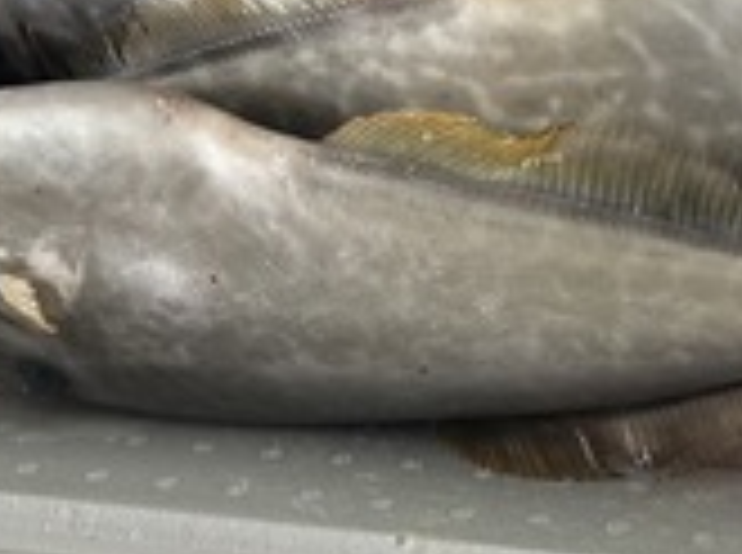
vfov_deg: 18.3
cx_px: 625
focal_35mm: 79
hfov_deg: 24.3
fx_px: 1690
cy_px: 56
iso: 100
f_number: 1.6
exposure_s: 1/121
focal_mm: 5.96
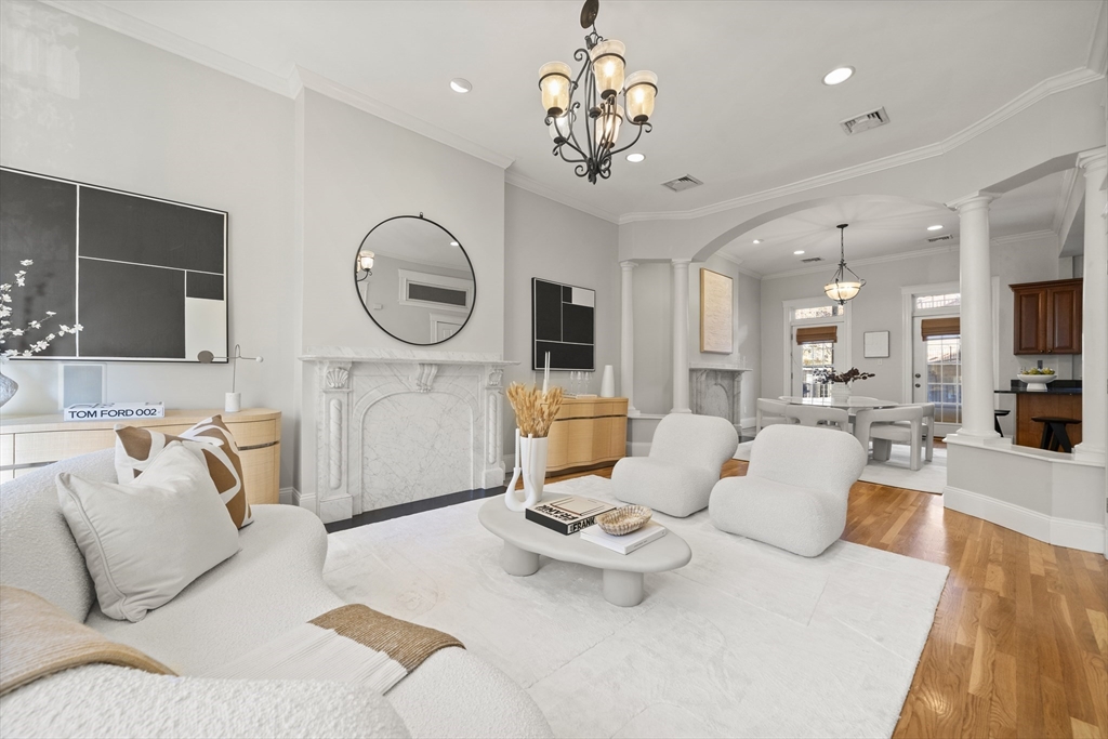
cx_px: 554
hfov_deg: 108.3
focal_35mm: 13
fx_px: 400
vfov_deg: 85.4
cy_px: 370
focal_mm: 13
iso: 320
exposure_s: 1/10
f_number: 7.1
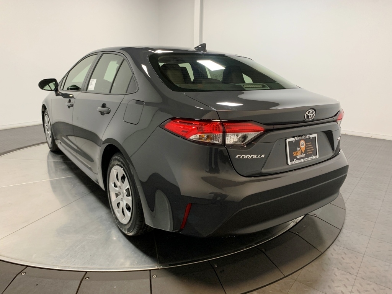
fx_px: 294
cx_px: 196
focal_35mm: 26
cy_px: 147
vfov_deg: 53.1
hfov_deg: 67.3
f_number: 1.8
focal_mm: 4.25
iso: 250
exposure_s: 1/60
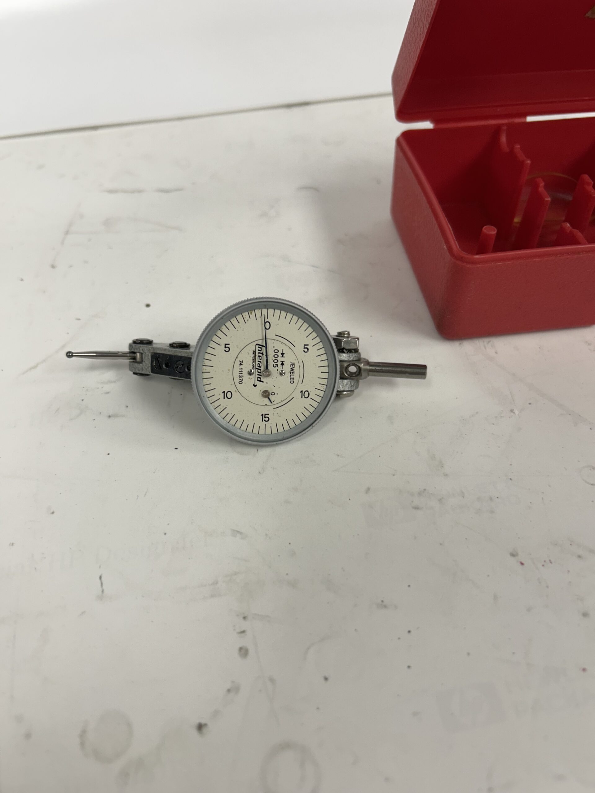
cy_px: 396
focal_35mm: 26
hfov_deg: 53.1
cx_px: 298
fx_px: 596
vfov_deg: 67.3
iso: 40
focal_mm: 5.7
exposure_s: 1/120
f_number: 1.5
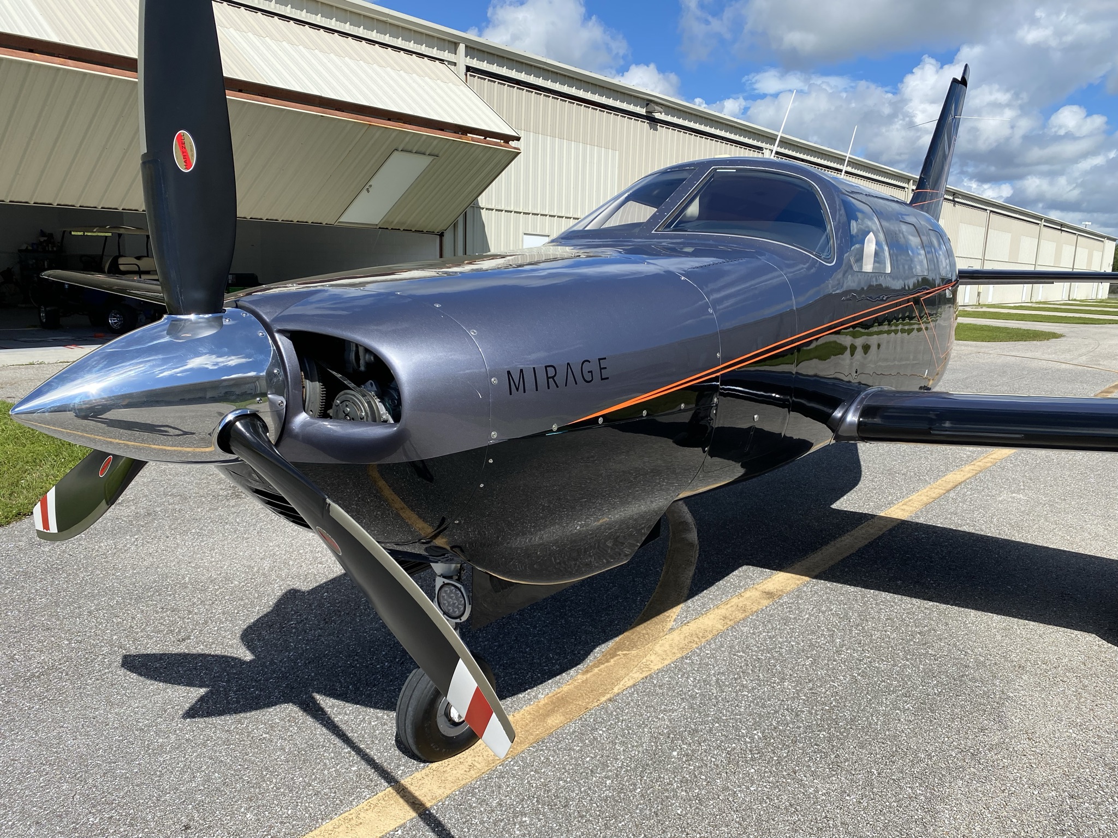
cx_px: 559
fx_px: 840
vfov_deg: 53.1
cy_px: 419
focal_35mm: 26
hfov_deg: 67.3
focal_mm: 4.25
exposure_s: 1/3401
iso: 32
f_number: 1.8
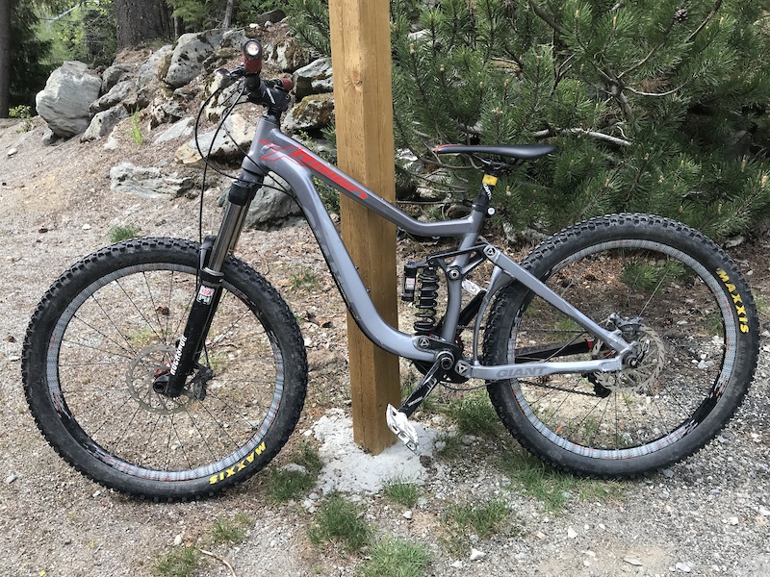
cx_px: 385
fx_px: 623
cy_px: 288
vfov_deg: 49.7
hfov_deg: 63.4
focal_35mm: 28
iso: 20
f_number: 1.8
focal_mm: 3.99
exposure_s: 1/397
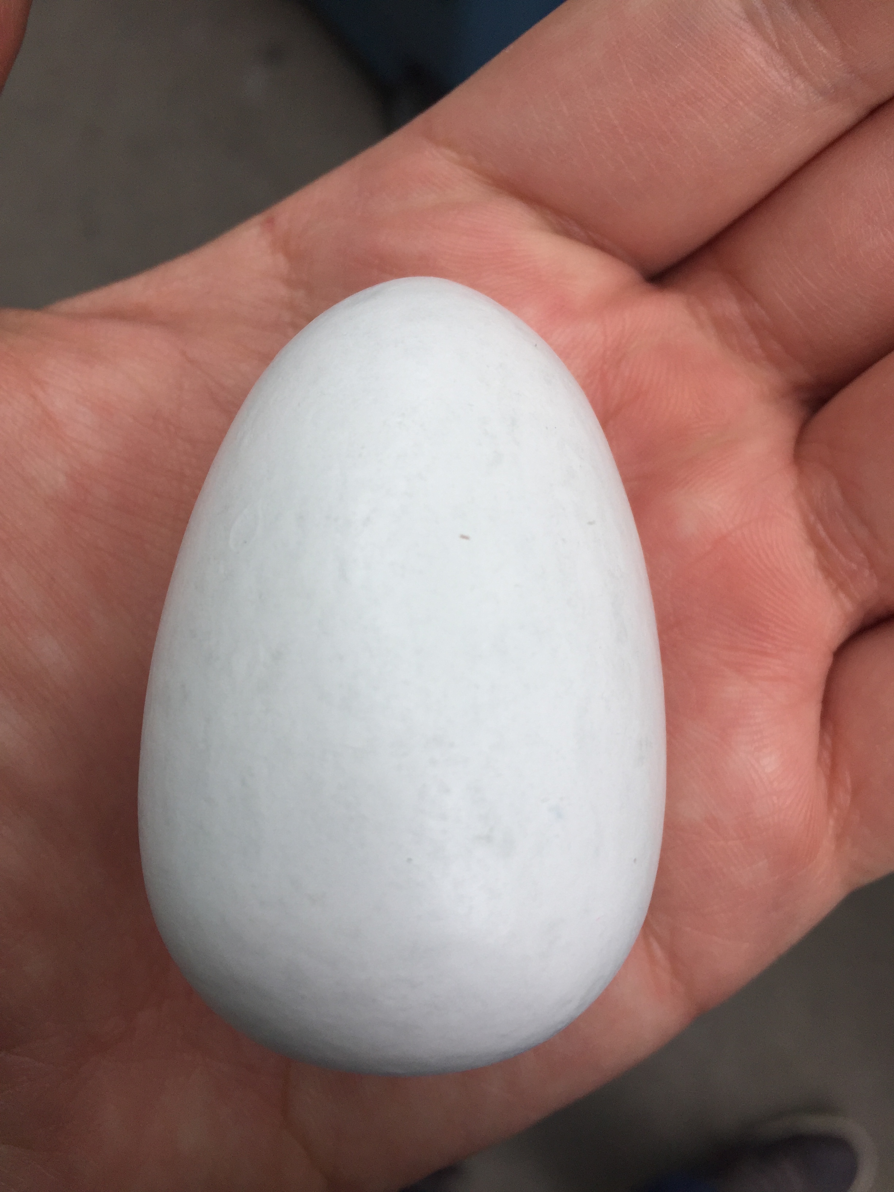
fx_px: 999
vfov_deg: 61.7
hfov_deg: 48.2
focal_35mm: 29
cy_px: 596
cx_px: 447
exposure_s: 1/879
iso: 32
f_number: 2.2
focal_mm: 4.15
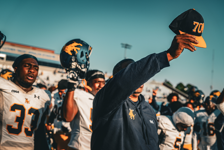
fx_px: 311
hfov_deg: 39.6
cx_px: 112
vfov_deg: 27.0
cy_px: 75
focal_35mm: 50
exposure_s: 1/160
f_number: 4
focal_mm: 50
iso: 320
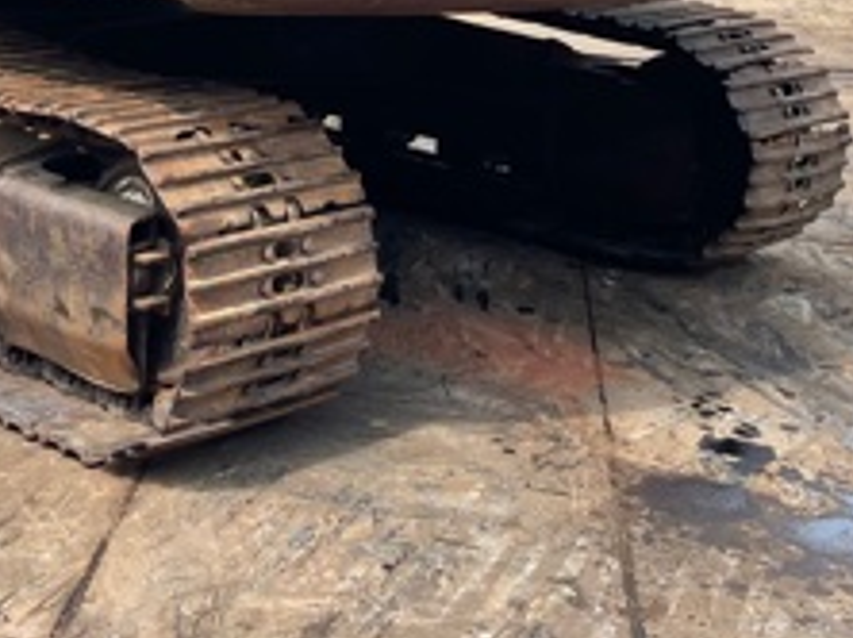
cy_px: -269
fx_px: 1846
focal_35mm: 75
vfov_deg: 17.9
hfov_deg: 25.0
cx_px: 42
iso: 32
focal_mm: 5.1
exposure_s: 1/1078
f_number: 1.6
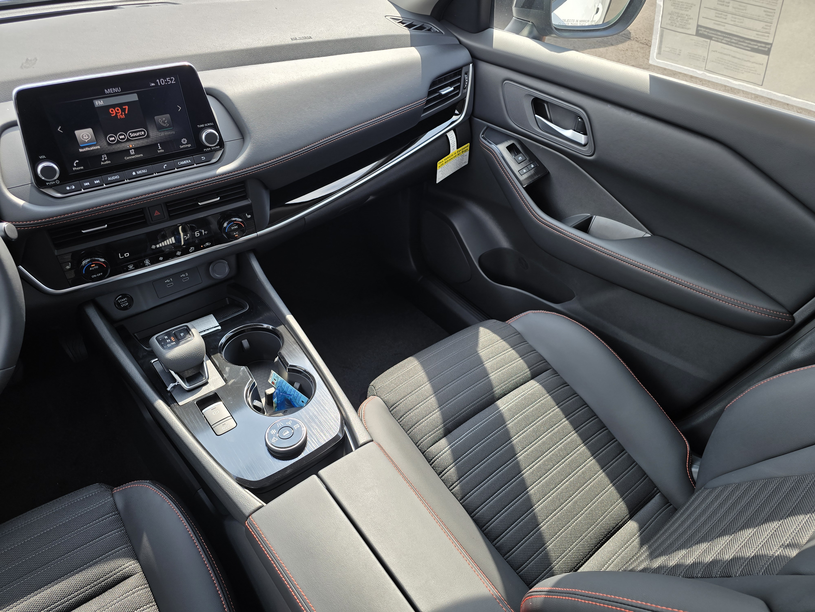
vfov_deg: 58.9
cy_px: 306
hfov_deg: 73.9
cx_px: 408
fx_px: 542
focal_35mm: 23
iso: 20
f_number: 1.7
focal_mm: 6.3
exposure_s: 1/180
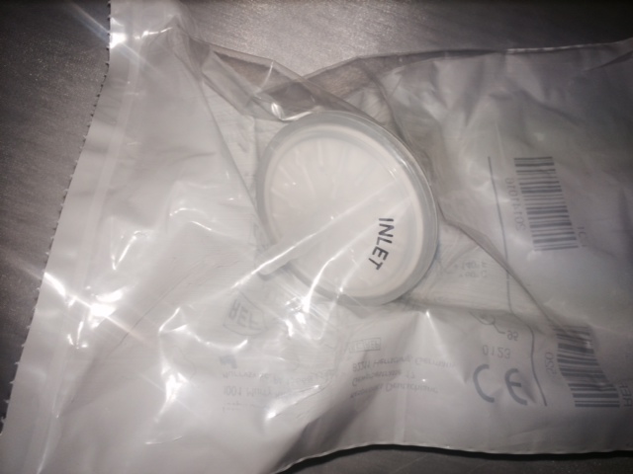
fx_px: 549
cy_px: 237
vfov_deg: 46.8
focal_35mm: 30
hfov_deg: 60.0
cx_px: 316
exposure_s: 1/451
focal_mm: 4.12
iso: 32
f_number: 2.2
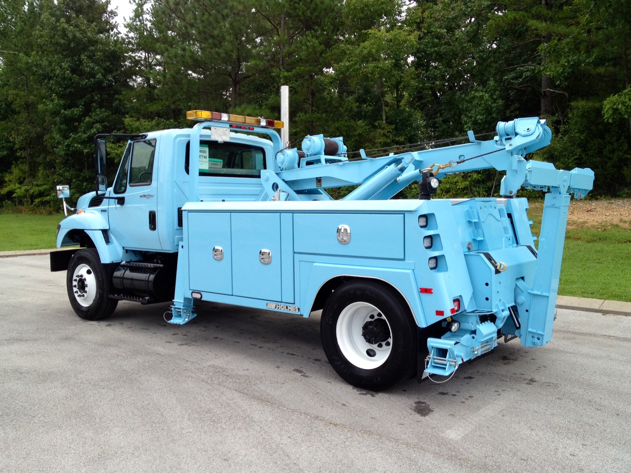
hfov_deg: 52.6
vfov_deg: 40.7
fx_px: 638
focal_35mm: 35
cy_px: 236
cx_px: 316
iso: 64
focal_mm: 4.28
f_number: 2.4
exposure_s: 1/319
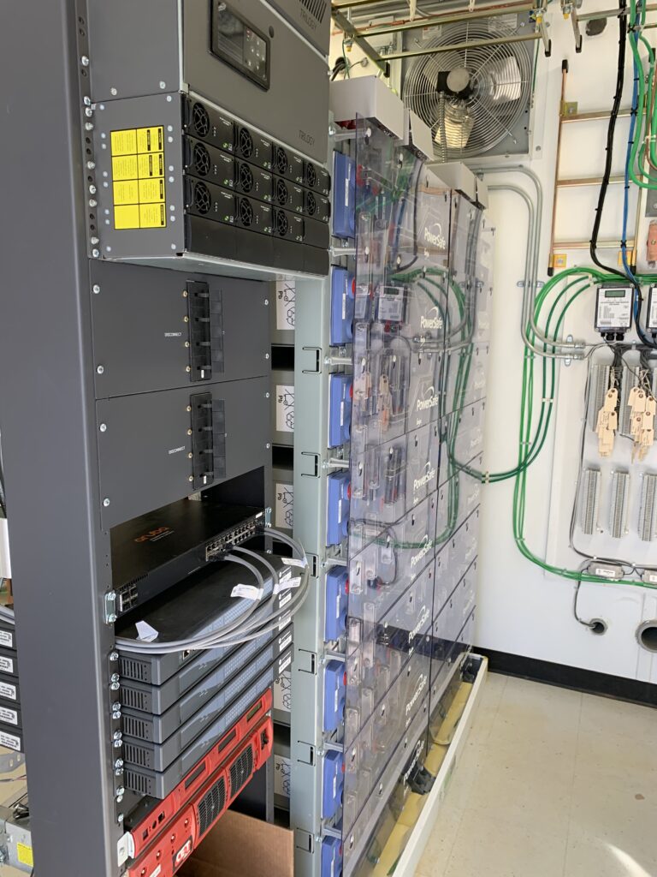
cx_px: 328
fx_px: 658
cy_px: 438
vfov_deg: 67.3
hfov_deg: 53.1
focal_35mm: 26
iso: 80
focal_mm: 4.25
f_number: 1.8
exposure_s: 1/121
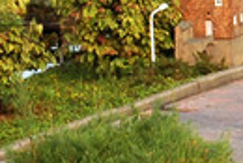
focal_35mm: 402
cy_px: 296
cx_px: 745
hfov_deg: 4.9
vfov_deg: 3.4
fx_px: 2717
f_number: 6.3
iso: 200
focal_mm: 34
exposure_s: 1/160
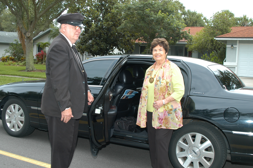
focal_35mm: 42
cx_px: 126
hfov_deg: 46.4
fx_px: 295
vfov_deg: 31.8
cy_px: 84
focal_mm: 28
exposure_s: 1/60
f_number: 4.8
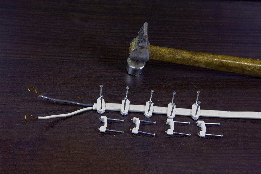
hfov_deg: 33.4
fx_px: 435
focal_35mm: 60
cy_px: 87
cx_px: 130
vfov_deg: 22.6
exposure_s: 1/8
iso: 400
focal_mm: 40
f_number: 8
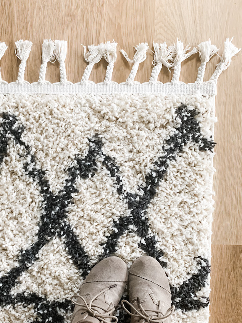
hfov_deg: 34.8
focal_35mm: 41
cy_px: 209
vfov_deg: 45.2
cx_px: 81
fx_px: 382
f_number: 1.8
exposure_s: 1/40
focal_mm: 4.25
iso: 250
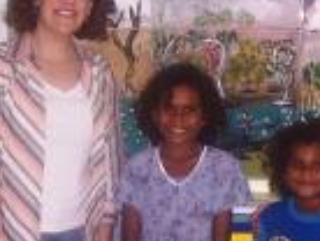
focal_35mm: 110
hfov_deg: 17.7
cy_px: 109
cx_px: 260
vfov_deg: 13.5
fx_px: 1019
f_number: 2.7
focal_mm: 5.6
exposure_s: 1/60
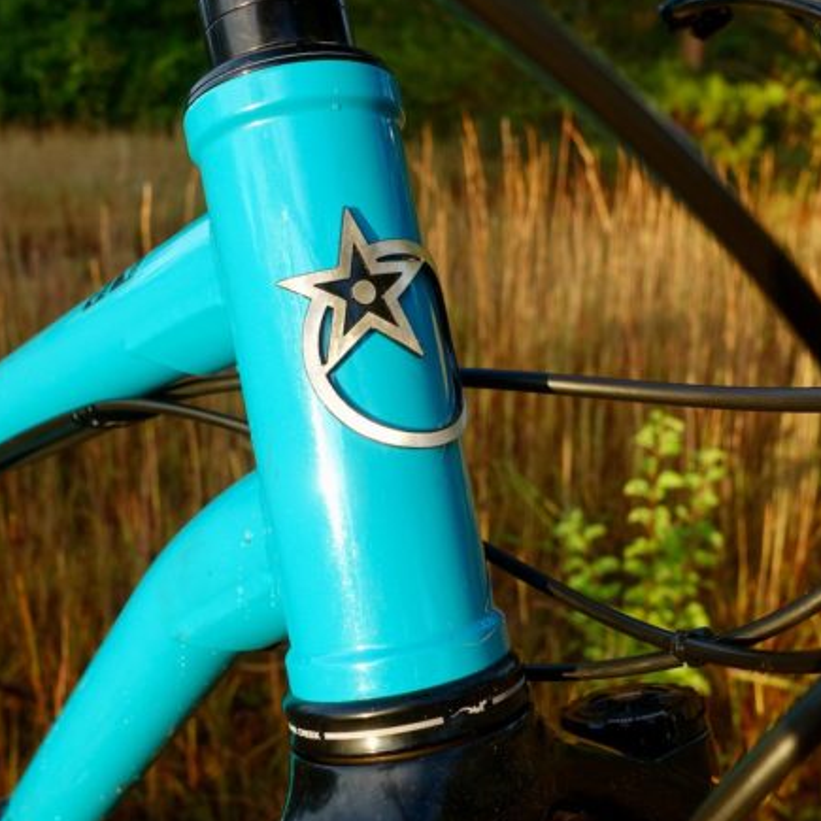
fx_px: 966
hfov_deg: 46.0
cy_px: 413
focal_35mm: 36
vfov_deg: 46.0
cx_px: 402
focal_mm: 8.8
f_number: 4
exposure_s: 1/200
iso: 125
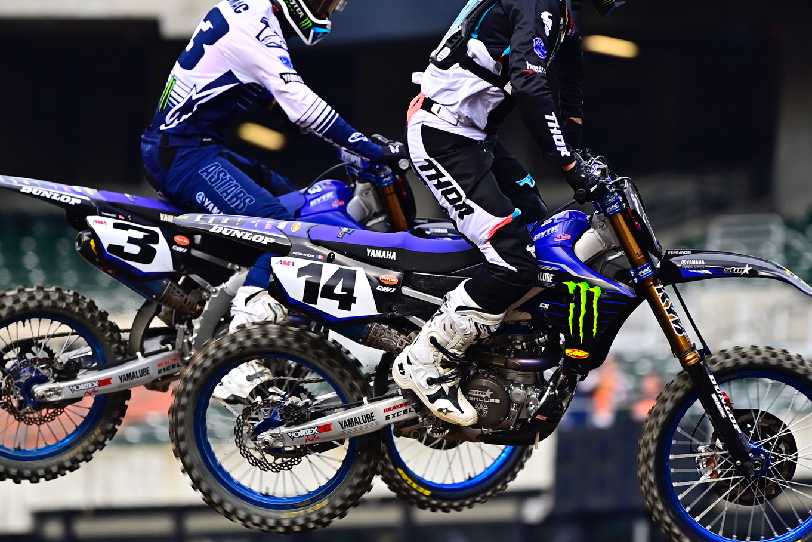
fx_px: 11460
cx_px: 471
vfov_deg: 2.7
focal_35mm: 508
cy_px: 248
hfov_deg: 4.1
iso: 280
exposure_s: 1/1250
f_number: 4
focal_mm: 300
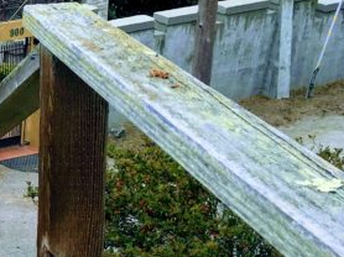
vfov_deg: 13.8
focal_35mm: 107
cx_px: -276
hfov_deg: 15.7
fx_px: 1062
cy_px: 115
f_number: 2.2
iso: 25
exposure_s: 1/1399
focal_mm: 4.15
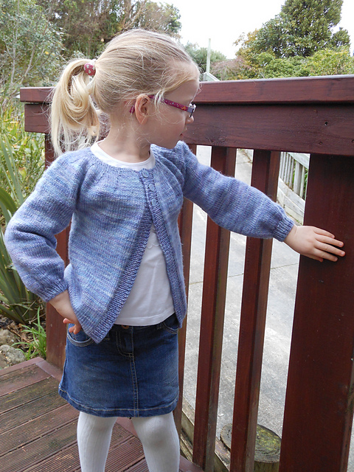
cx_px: 177
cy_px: 236
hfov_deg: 37.7
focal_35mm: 38
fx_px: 518
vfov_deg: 49.0
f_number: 3.6
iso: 200
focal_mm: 6.8
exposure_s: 1/125
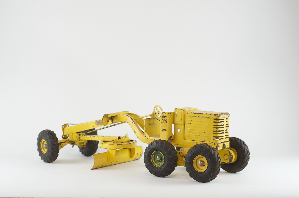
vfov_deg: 18.1
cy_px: 99
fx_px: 622
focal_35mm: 75
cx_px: 150
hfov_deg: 27.0
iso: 500
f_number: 4
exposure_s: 1/125
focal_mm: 50
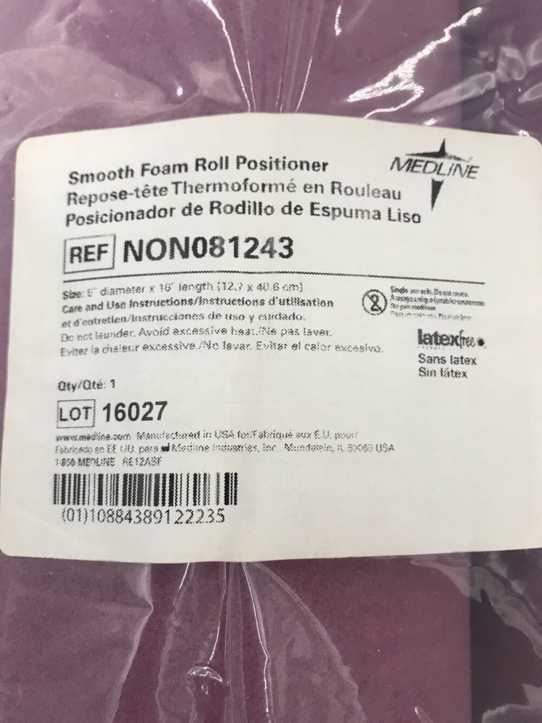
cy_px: 362
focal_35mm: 28
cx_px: 271
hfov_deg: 49.8
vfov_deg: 63.4
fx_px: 584
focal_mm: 3.99
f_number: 1.8
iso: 25
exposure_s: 1/30
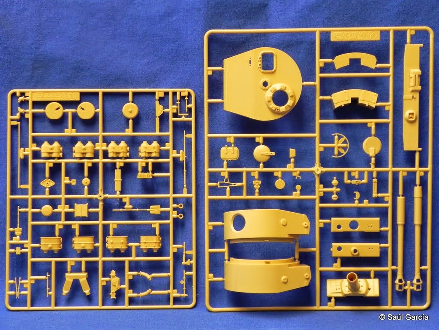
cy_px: 165
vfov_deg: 28.0
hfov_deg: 36.8
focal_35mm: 52
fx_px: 659
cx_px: 220
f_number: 3.5
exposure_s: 1/27.6
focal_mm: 9.2
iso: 400
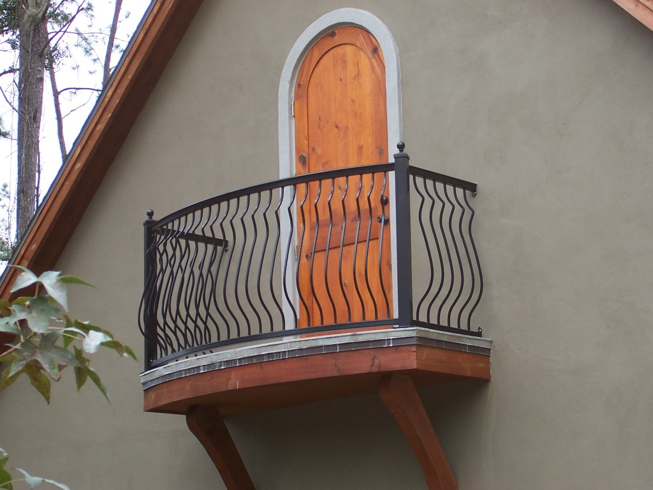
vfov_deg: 16.6
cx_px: 326
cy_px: 245
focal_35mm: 89
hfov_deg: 22.0
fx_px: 1679
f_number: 4.1
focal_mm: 13.5
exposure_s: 1/250
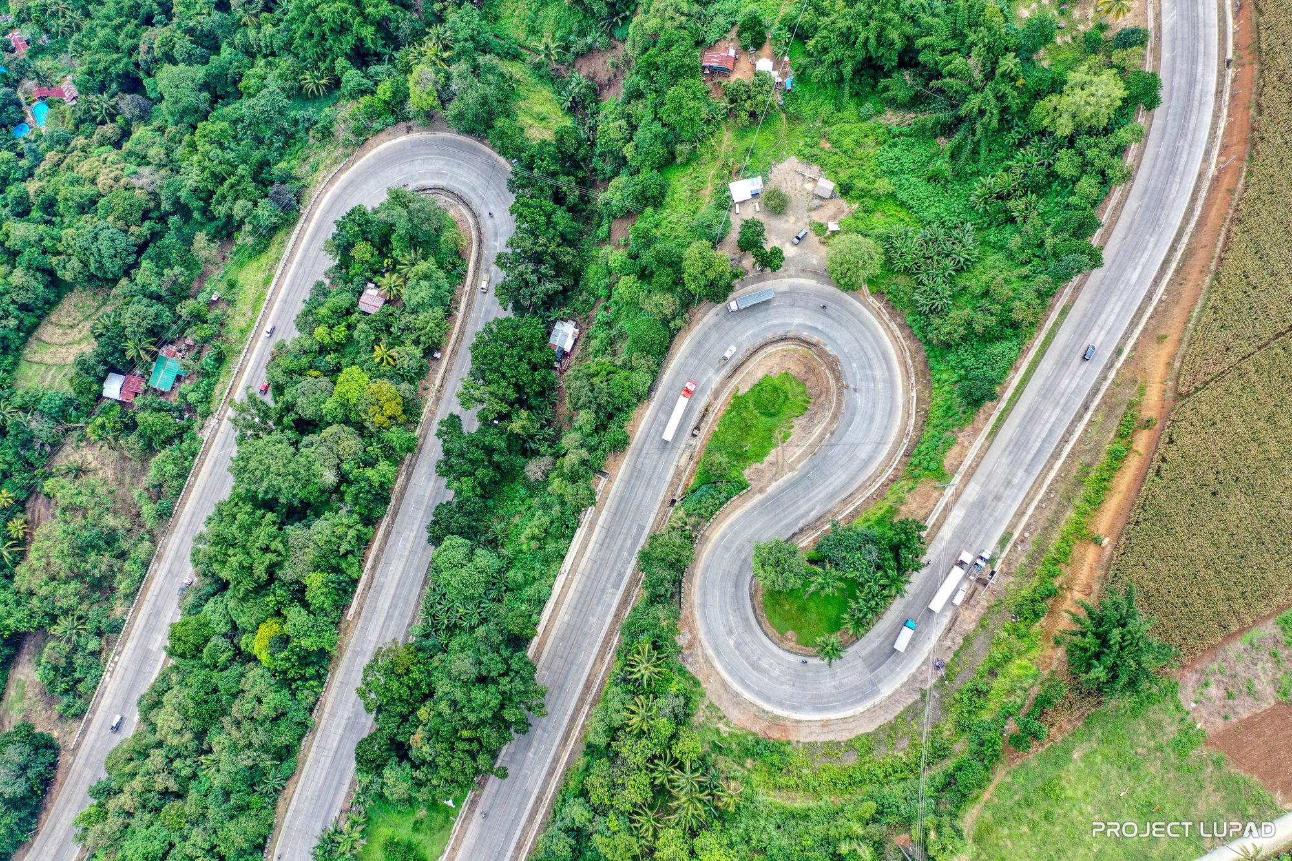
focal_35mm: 28
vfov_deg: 46.4
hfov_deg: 65.5
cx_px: 646
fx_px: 1005
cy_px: 430
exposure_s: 1/120
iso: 100
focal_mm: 10.26
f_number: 4
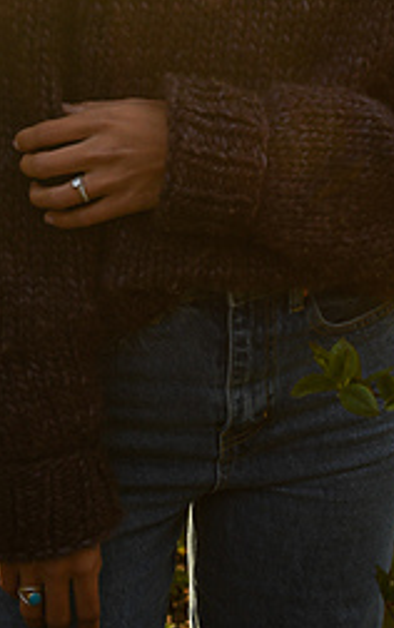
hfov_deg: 9.9
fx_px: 2263
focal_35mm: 132
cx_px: 163
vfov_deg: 15.4
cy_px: -82
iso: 200
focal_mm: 34
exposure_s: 1/250
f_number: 4
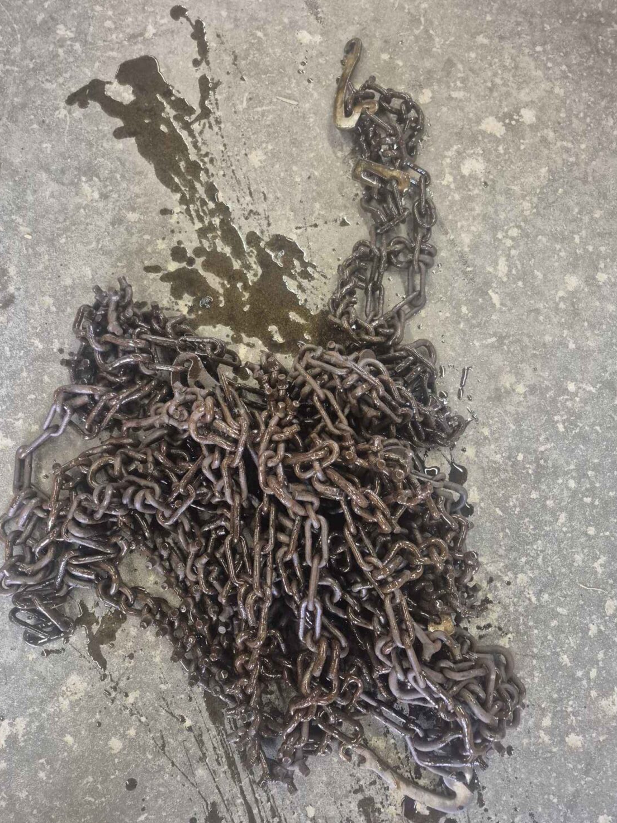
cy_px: 410
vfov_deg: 71.6
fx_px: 570
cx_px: 307
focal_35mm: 24
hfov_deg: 56.8
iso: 1250
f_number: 1.8
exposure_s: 1/60
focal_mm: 5.4
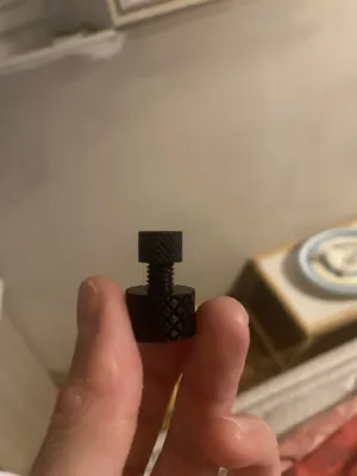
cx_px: 178
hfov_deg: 53.1
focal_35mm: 26
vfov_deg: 67.3
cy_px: 238
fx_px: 358
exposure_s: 1/25
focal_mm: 4.25
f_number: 1.8
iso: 1000
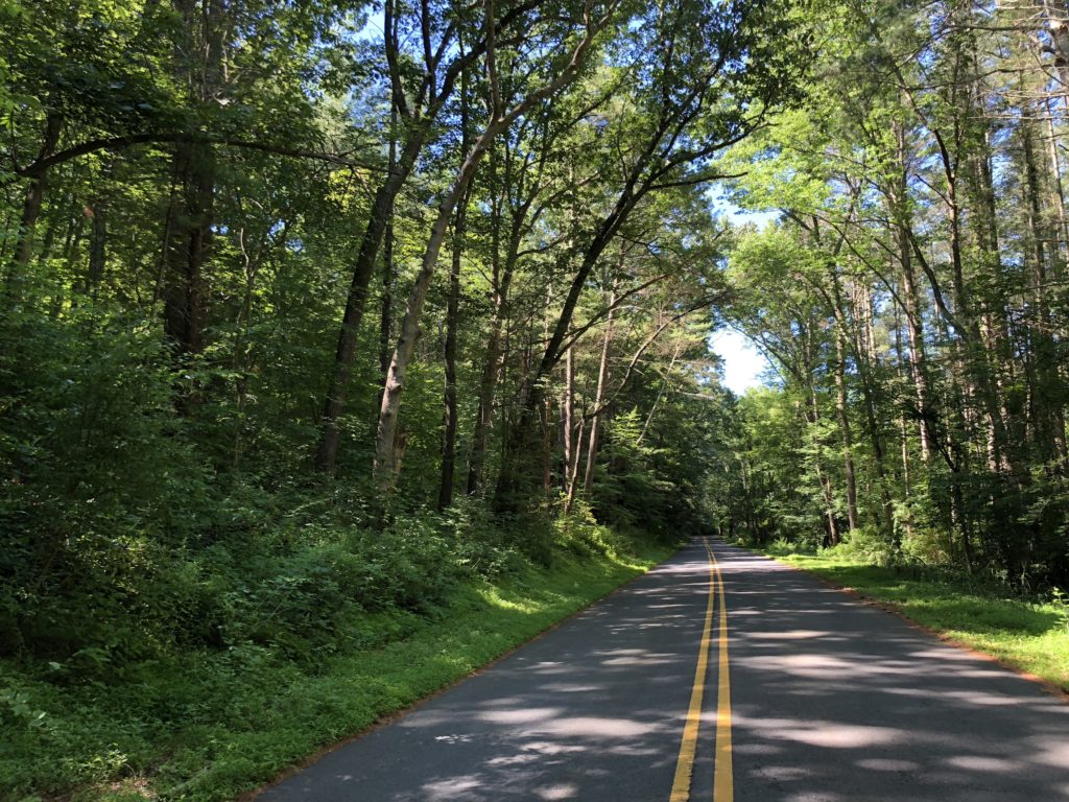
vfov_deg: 49.7
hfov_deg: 63.4
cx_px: 534
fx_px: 865
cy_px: 401
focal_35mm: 28
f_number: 1.8
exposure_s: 1/120
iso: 40
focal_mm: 4
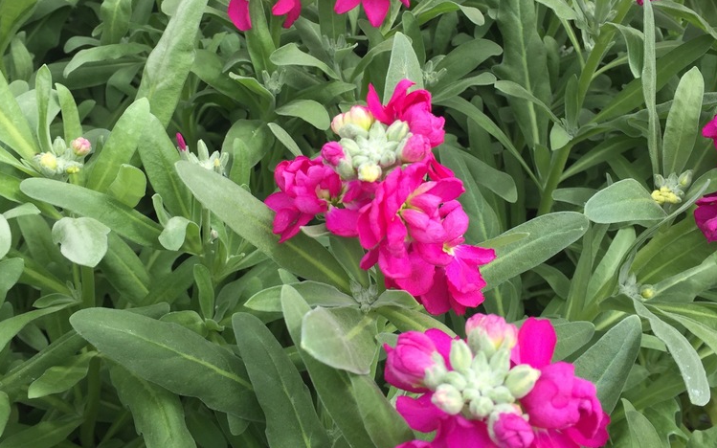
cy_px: 121
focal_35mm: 42
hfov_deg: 47.2
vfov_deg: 30.1
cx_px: 358
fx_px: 821
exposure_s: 1/746
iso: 32
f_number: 2.2
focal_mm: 4.15
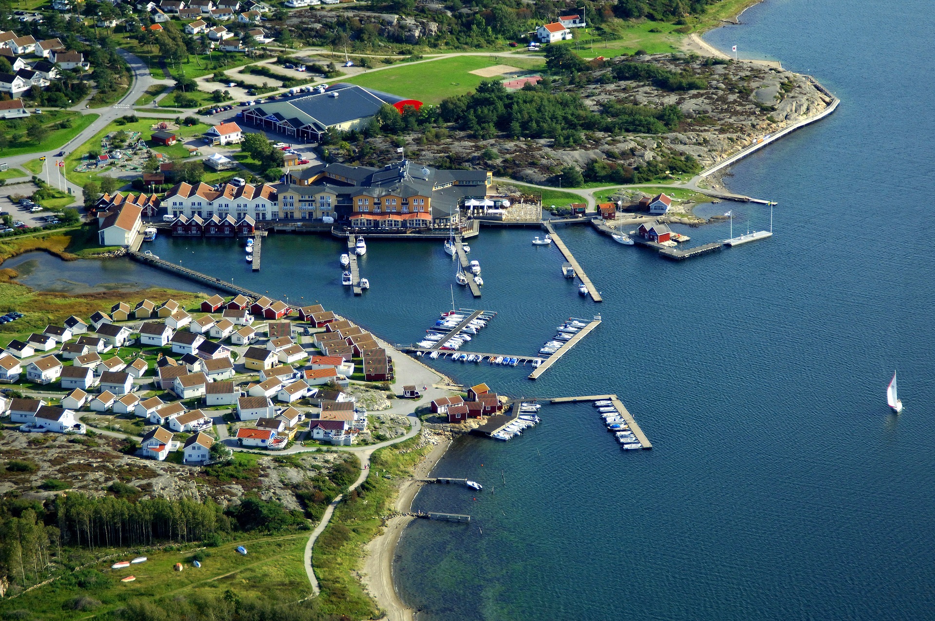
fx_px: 2918
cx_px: 468
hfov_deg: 18.2
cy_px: 310
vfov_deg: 12.1
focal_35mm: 112
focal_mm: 75
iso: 400
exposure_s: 1/1000
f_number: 5.3
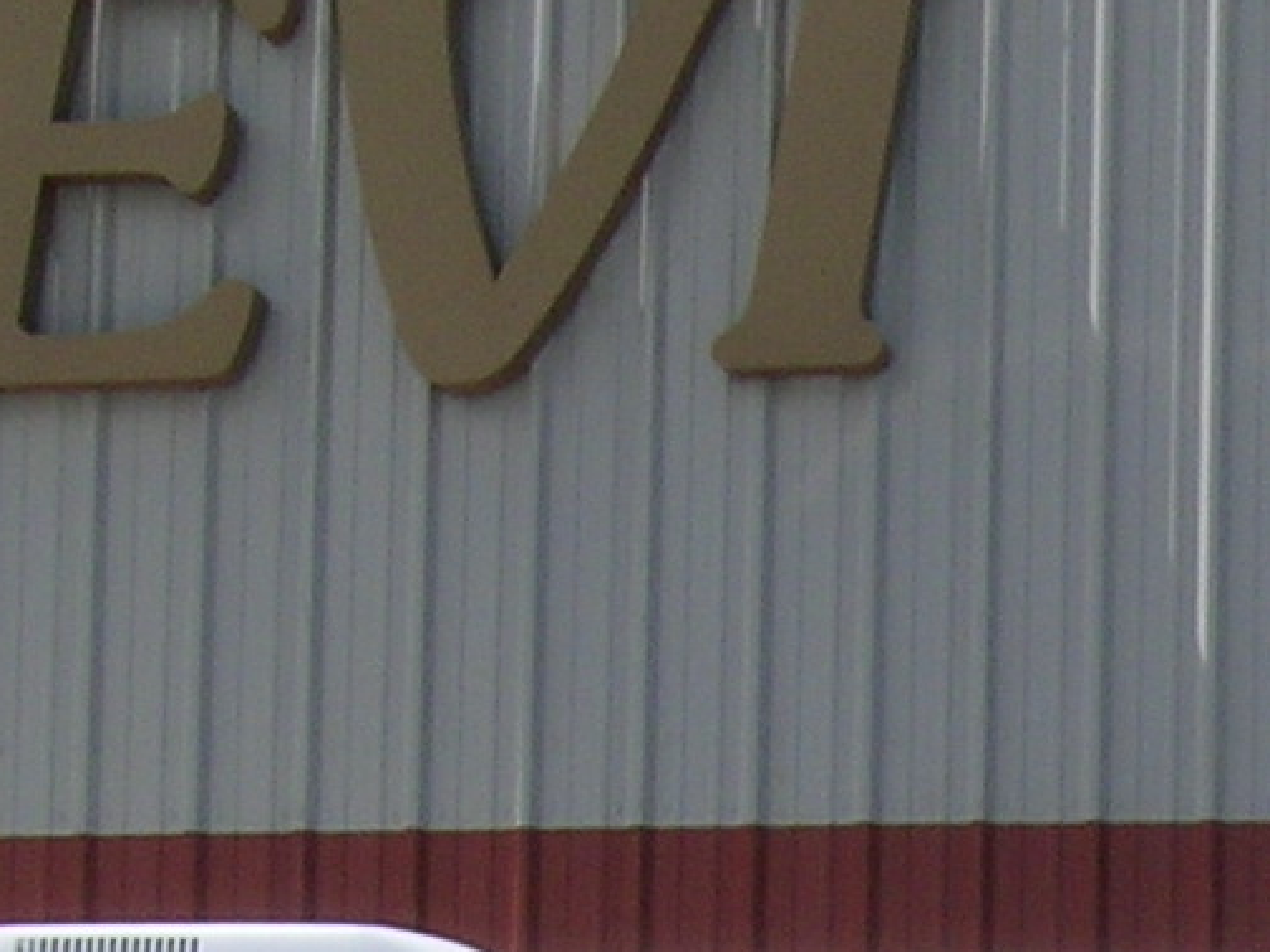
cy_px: 1942
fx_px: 5283
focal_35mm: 144
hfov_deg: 12.6
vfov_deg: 9.6
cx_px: 2233
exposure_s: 1/290
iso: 50
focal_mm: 5.8
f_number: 7.9
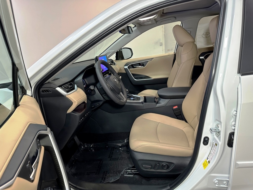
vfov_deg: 56.8
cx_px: 126
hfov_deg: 71.6
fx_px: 175
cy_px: 95
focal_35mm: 24
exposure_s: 1/60
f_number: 1.78
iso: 320
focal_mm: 6.86
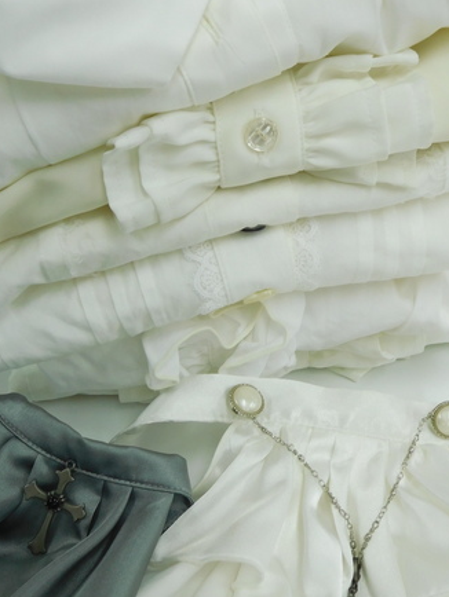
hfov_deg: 28.0
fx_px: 898
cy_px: 343
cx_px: 207
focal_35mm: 52
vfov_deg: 36.7
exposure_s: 1/30
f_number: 3.8
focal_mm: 6.2
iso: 125
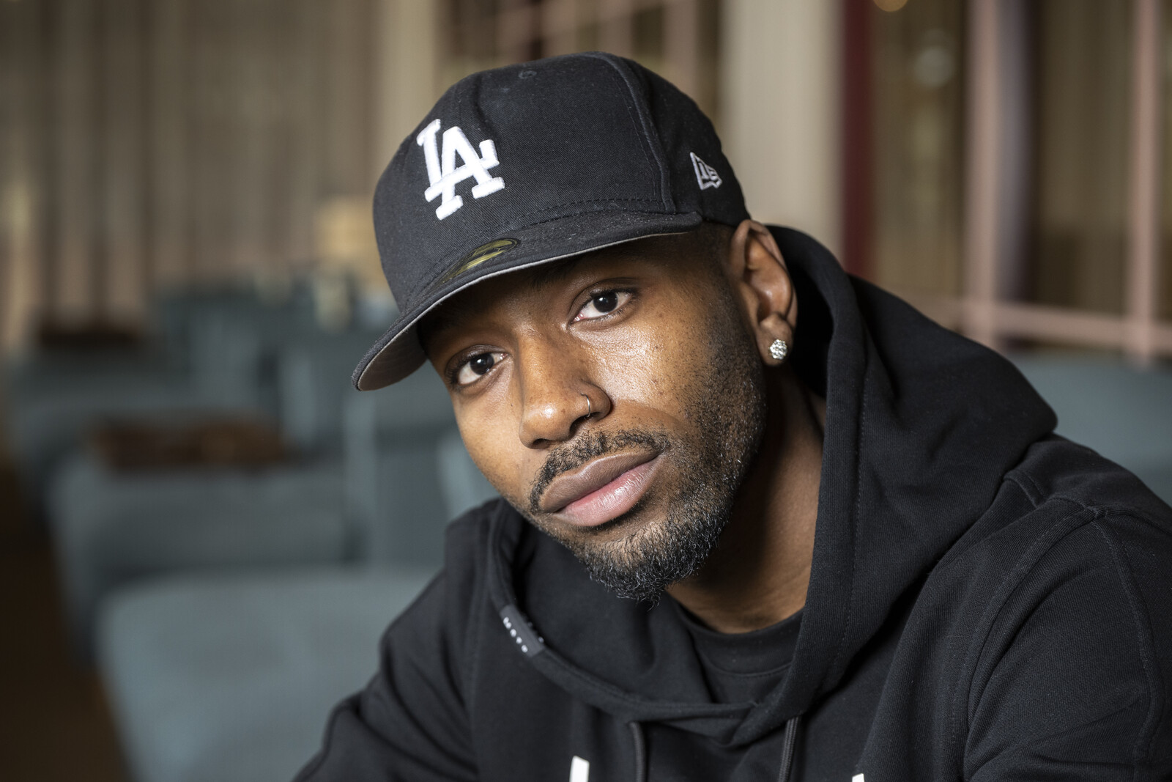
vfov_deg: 15.7
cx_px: 586
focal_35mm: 87
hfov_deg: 23.4
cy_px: 391
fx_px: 2832
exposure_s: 1/160
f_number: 4.5
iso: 640
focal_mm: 87
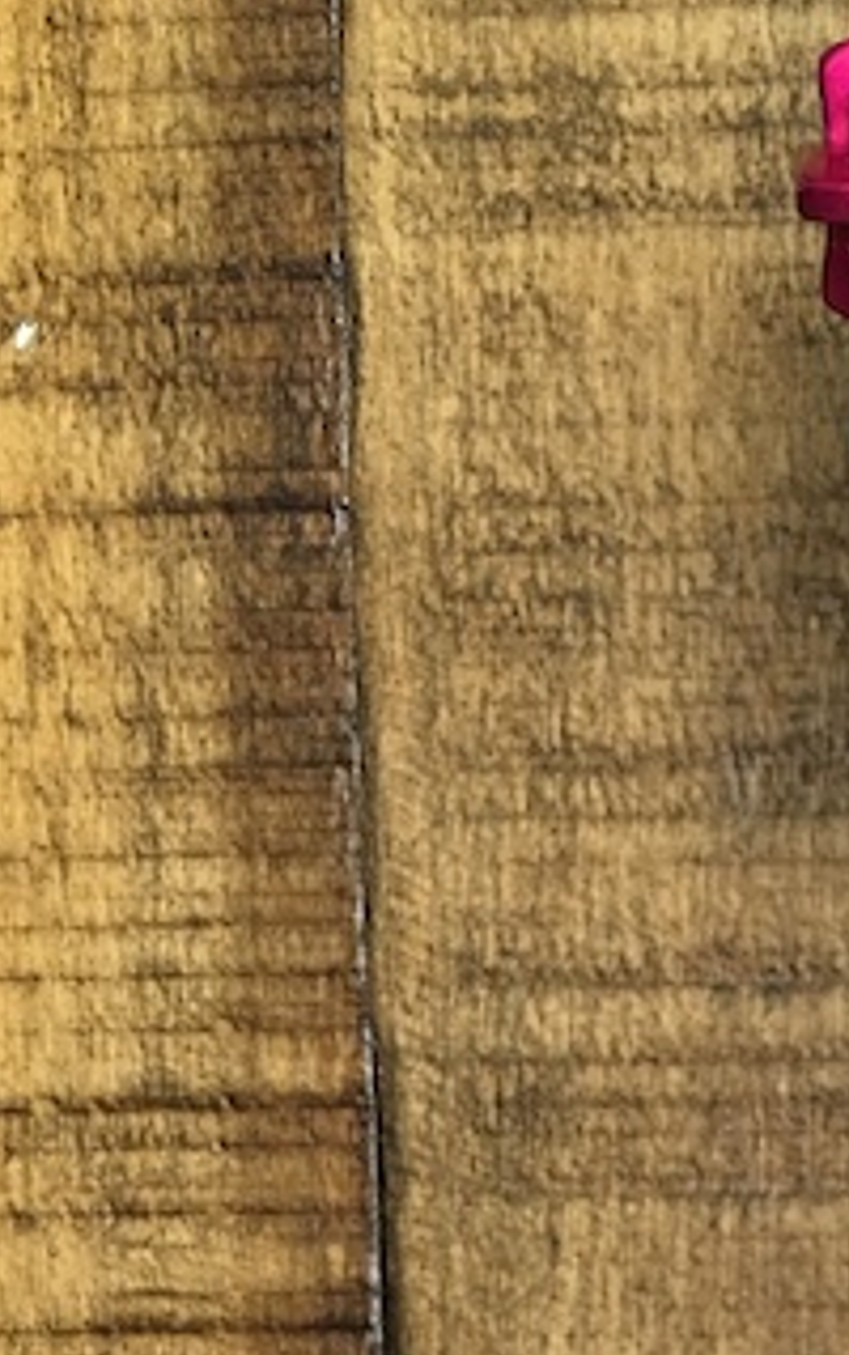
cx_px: 1265
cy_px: 1436
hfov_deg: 15.7
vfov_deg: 25.1
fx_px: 2844
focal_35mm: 77
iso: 40
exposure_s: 1/15
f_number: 2.2
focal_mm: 4.15
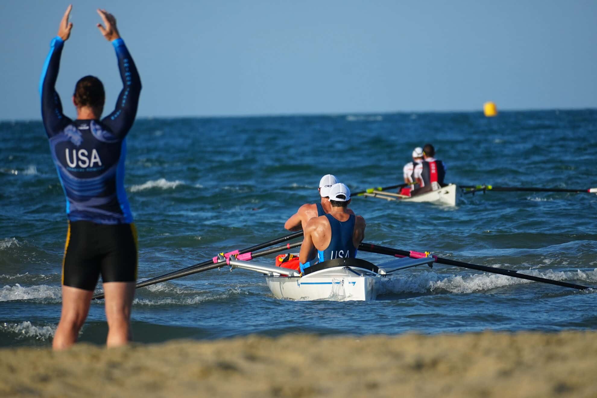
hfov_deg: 3.9
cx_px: 298
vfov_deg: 2.6
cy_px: 199
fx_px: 8706
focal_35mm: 525
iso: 500
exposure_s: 1/2000
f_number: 6.3
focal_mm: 350
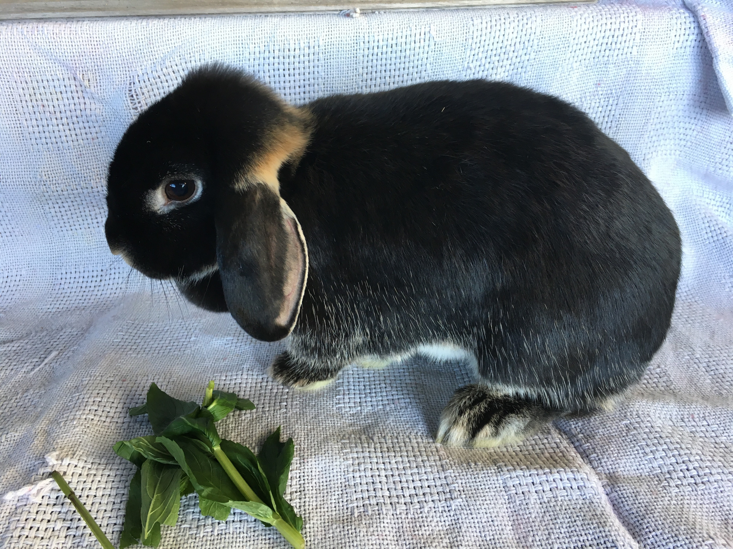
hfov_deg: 61.7
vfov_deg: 48.2
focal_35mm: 29
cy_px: 274
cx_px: 366
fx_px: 614
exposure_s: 1/33
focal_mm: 4.15
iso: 32
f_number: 2.2
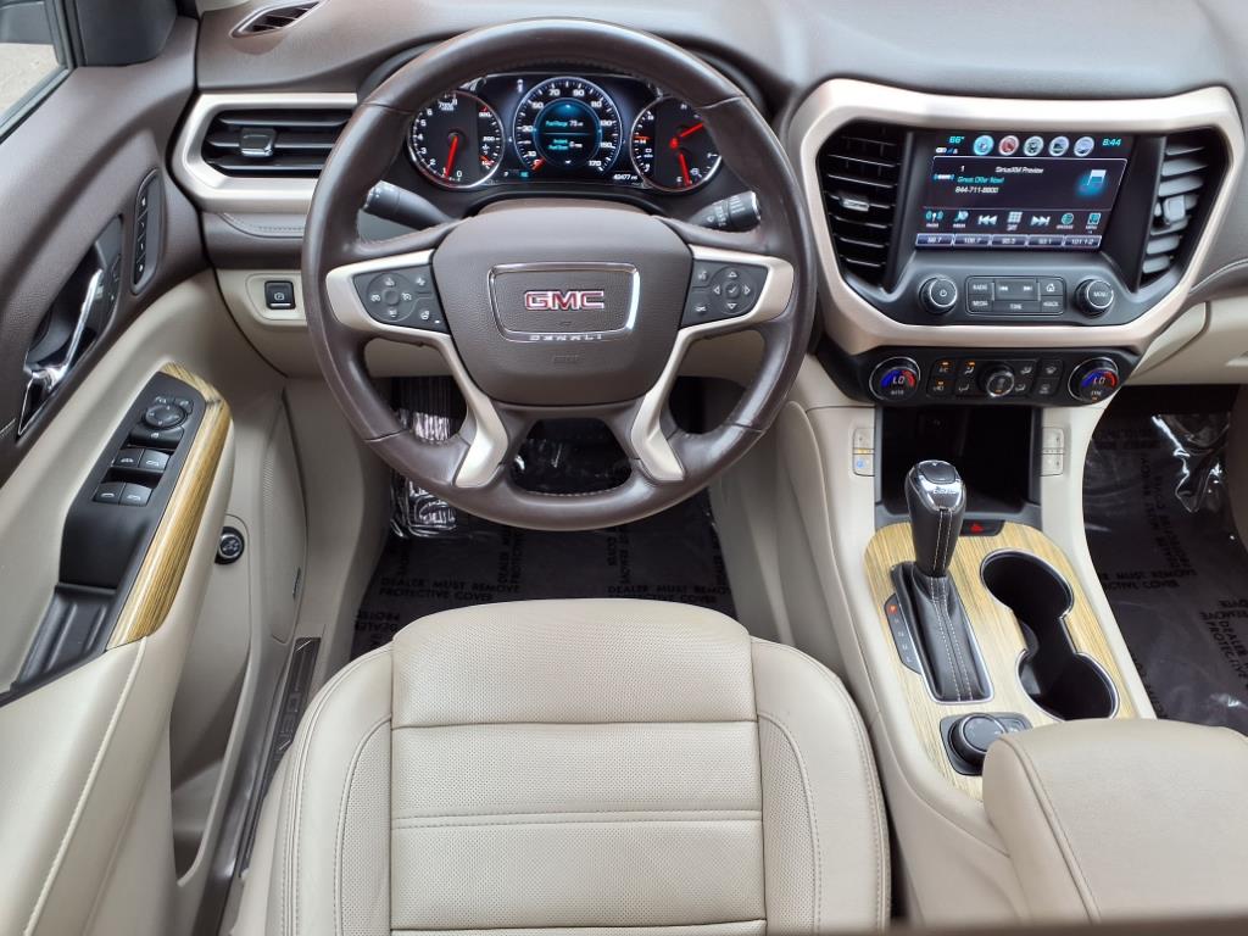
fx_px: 973
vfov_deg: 51.4
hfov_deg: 65.3
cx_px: 624
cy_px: 468
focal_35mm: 27
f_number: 1.9
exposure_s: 1/120
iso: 50
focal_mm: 3.58
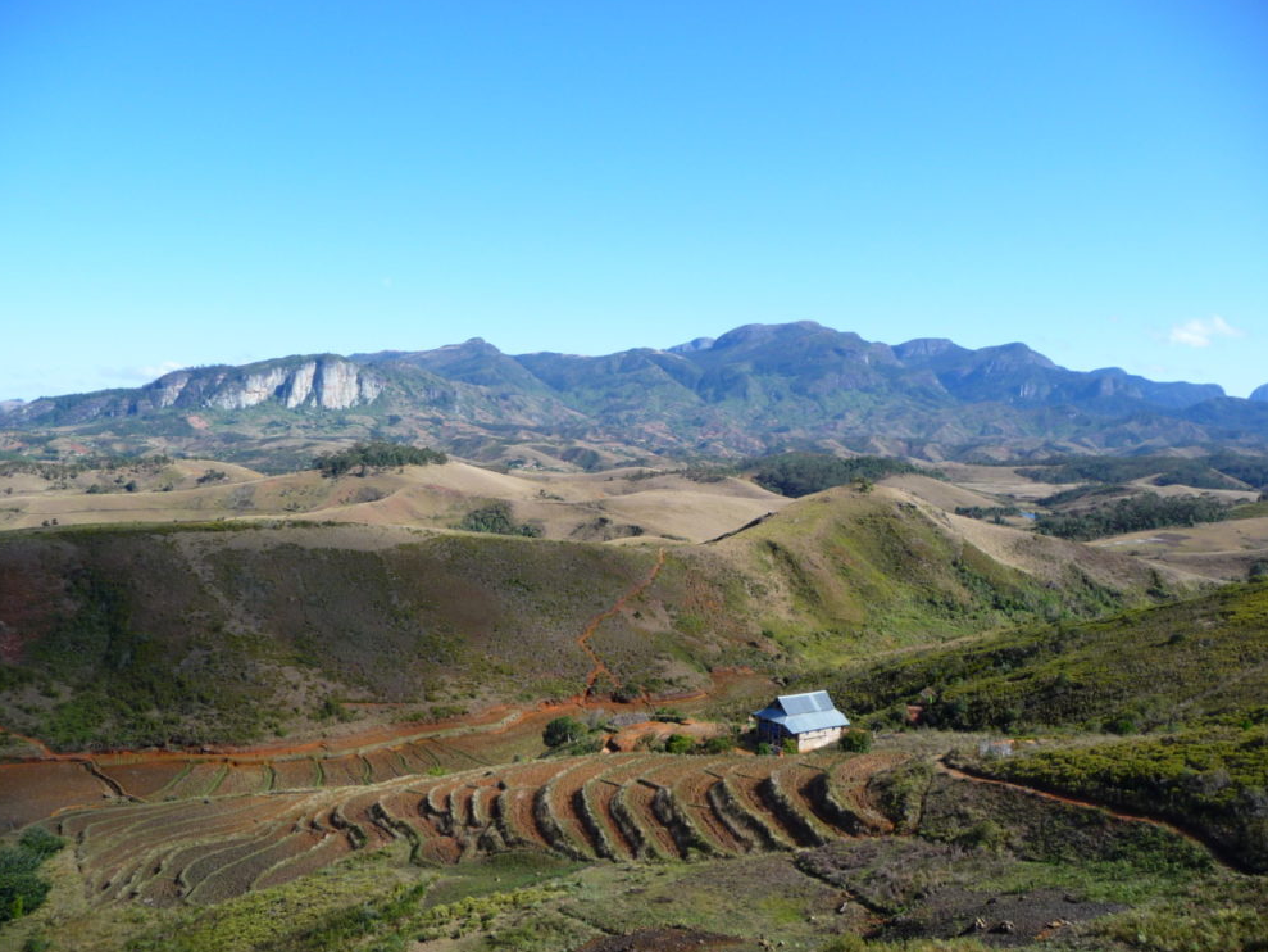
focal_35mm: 29
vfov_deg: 48.2
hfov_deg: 61.7
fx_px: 1062
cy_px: 488
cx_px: 624
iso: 100
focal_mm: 4.7
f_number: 3.3
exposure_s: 1/640
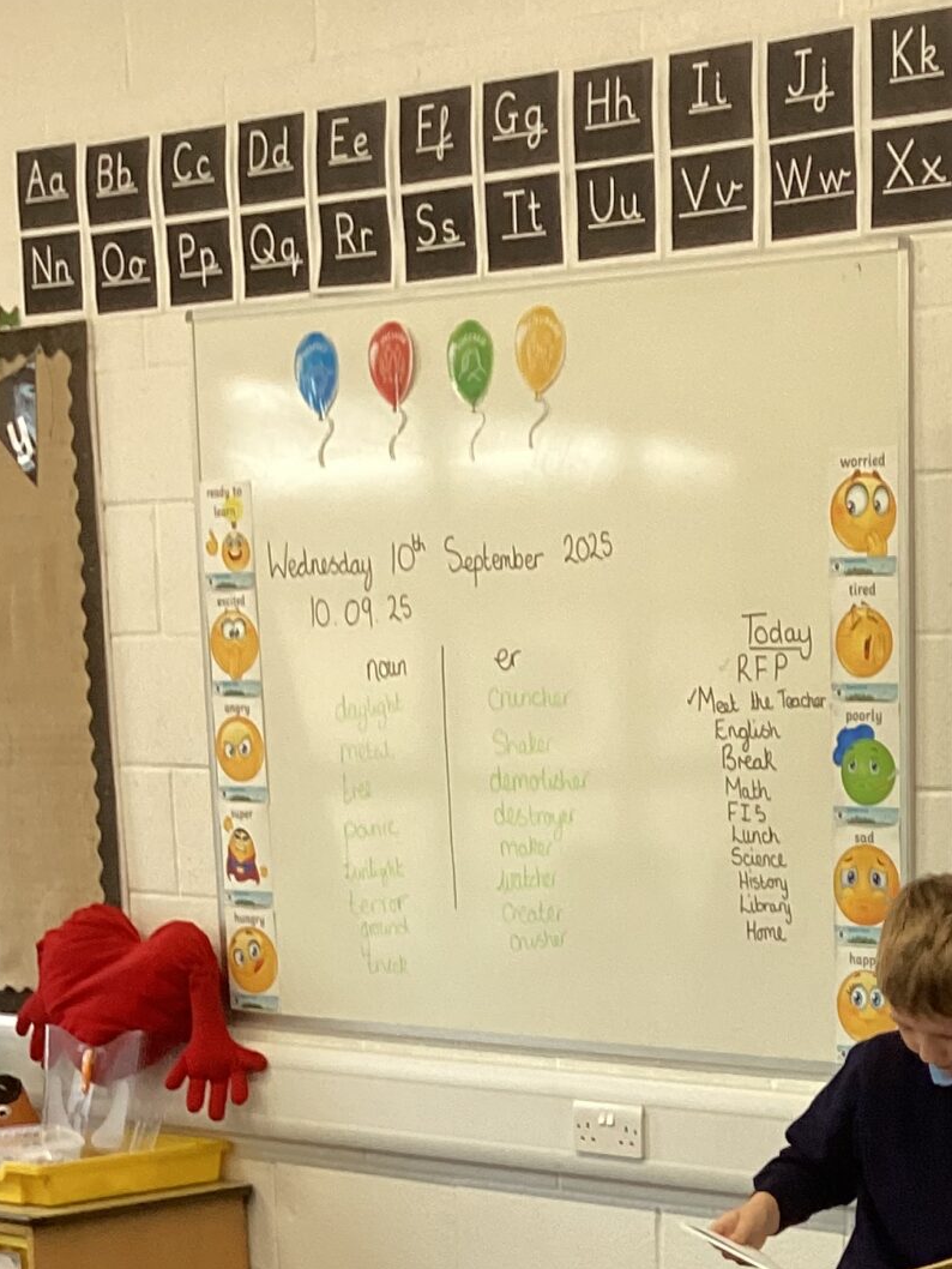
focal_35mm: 75
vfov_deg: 24.6
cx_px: 1011
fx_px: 2749
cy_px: 1310
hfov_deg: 19.0
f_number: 2.4
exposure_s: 1/50
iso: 100
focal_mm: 3.3
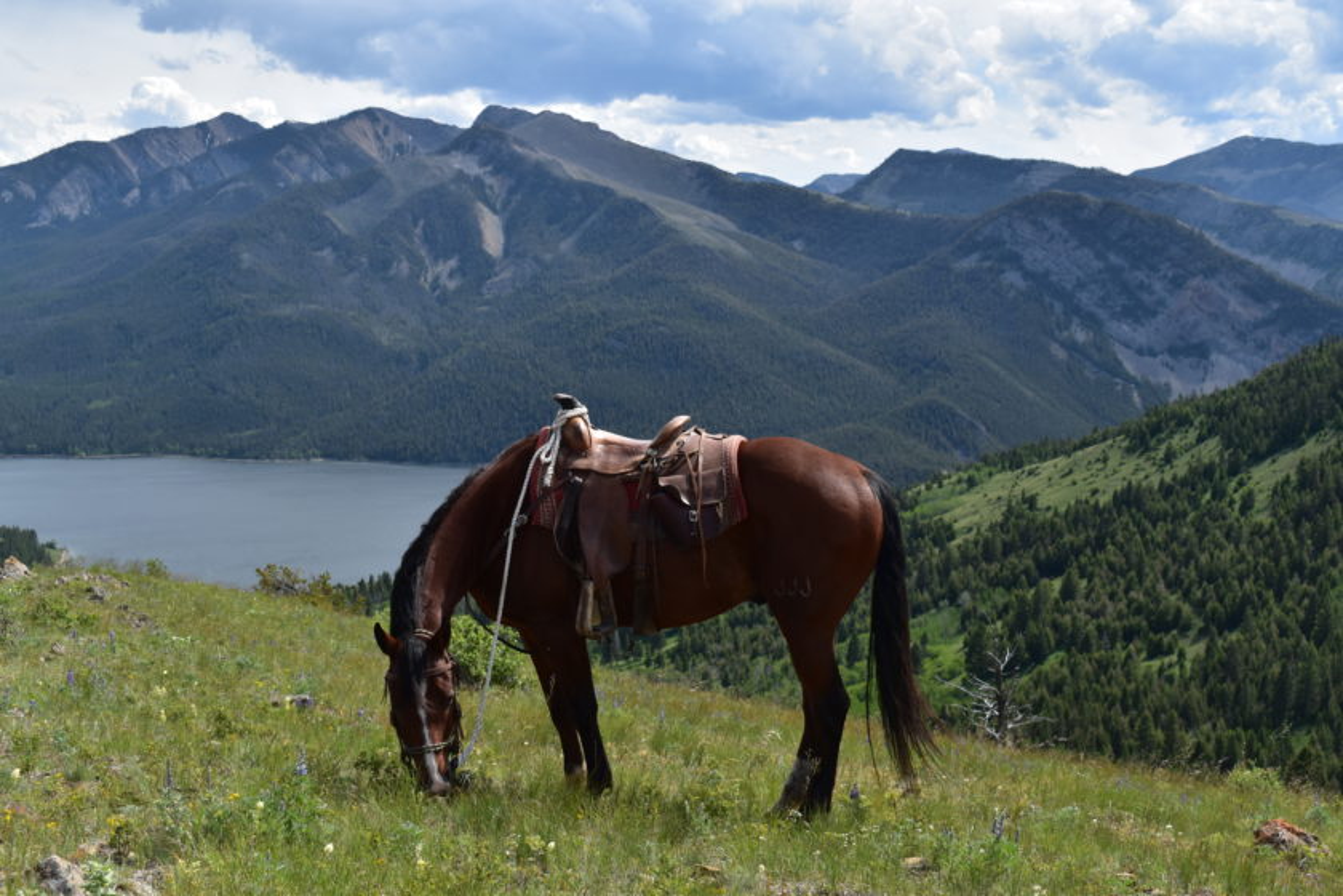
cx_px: 672
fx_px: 1902
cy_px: 448
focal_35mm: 51
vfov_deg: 26.5
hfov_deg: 38.9
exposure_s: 1/500
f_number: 8
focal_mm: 34
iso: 200
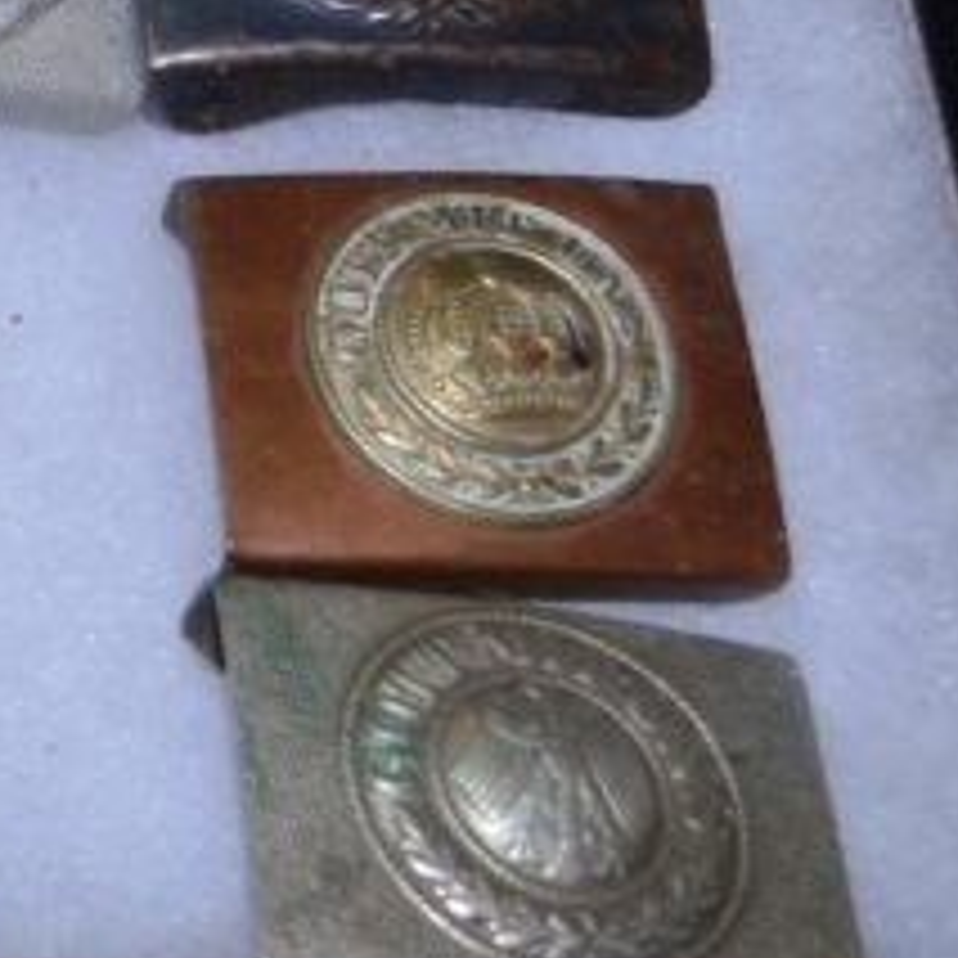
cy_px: -25
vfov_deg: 11.7
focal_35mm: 147
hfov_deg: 10.8
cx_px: -985
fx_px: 4603
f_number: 4
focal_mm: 24
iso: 100
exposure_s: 1/60
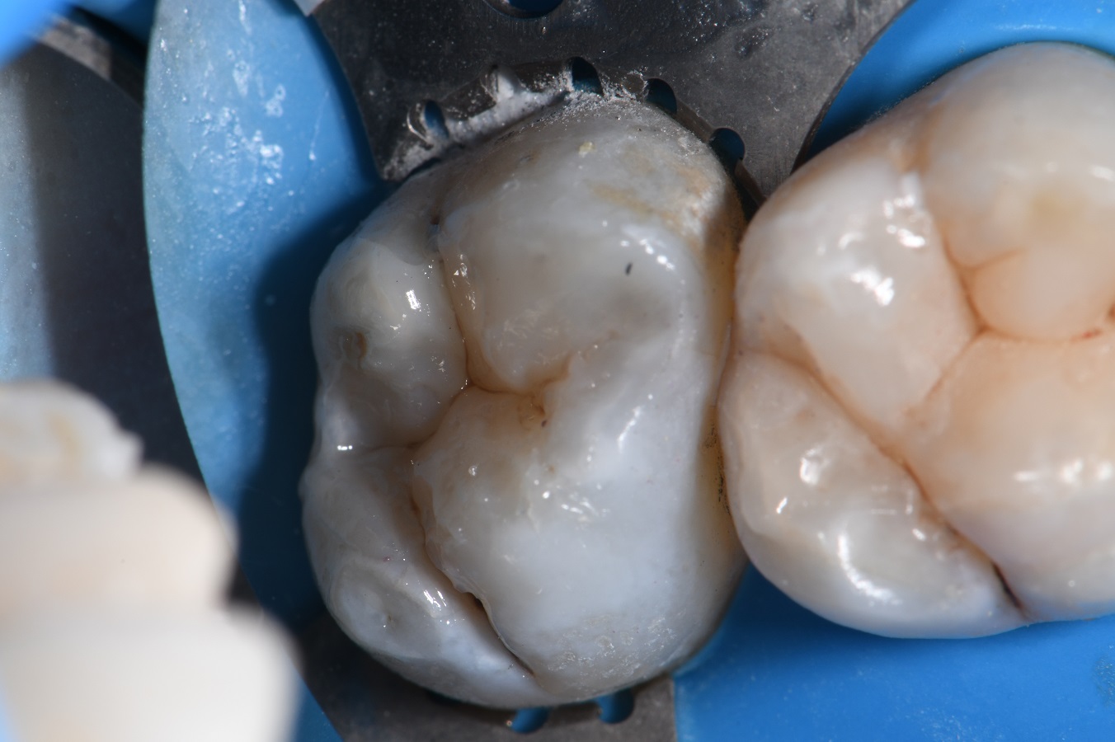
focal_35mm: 157
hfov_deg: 13.1
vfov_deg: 8.7
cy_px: 371
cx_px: 558
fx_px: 4860
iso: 200
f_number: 32
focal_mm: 105
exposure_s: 1/160
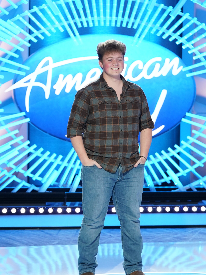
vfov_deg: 13.8
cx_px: 103
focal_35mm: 143
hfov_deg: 10.4
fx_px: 1135
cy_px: 153
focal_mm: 88
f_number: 4
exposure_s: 1/400
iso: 2000
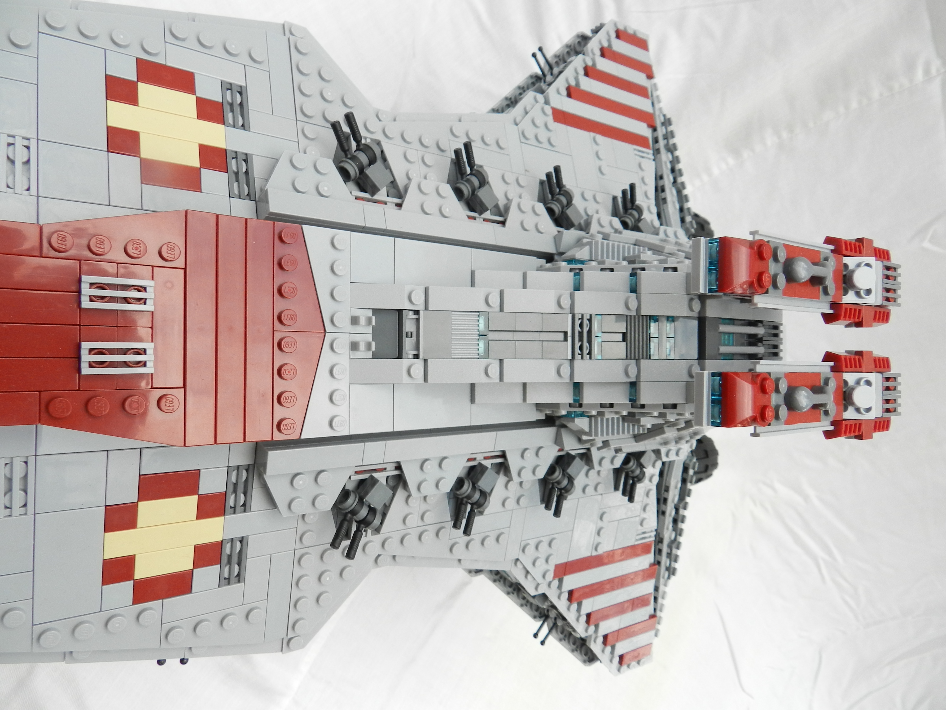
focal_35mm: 23
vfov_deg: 58.9
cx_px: 473
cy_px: 355
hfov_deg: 73.9
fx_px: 629
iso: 200
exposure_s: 1/320
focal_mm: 4
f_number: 3.4
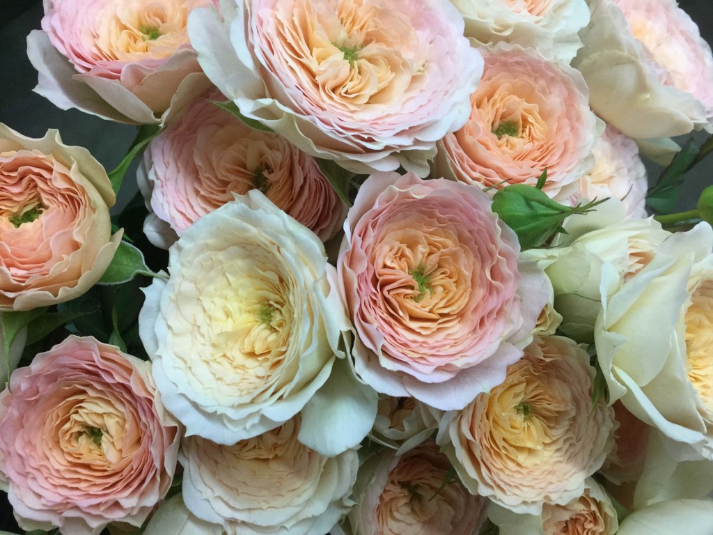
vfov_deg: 45.4
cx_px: 356
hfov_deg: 58.4
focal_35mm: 31
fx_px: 639
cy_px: 268
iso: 100
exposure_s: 1/30
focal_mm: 3.3
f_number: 2.4
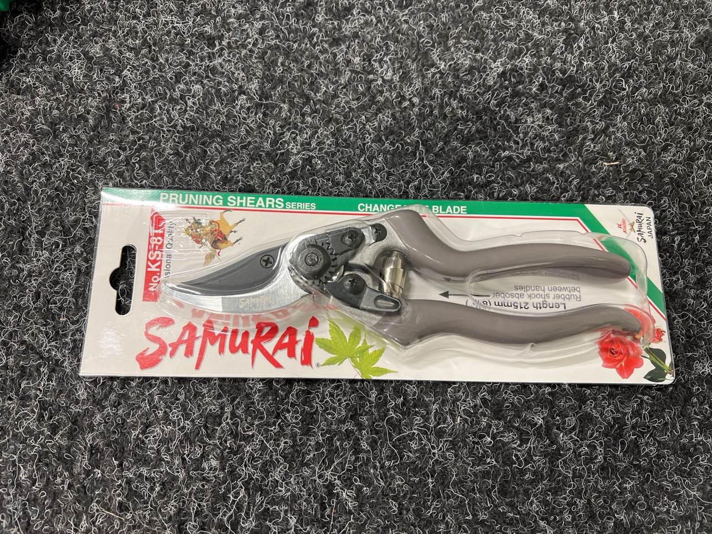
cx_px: 356
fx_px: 535
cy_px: 267
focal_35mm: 26
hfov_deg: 67.3
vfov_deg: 53.1
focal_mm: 5.7
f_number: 1.5
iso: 125
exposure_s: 1/66
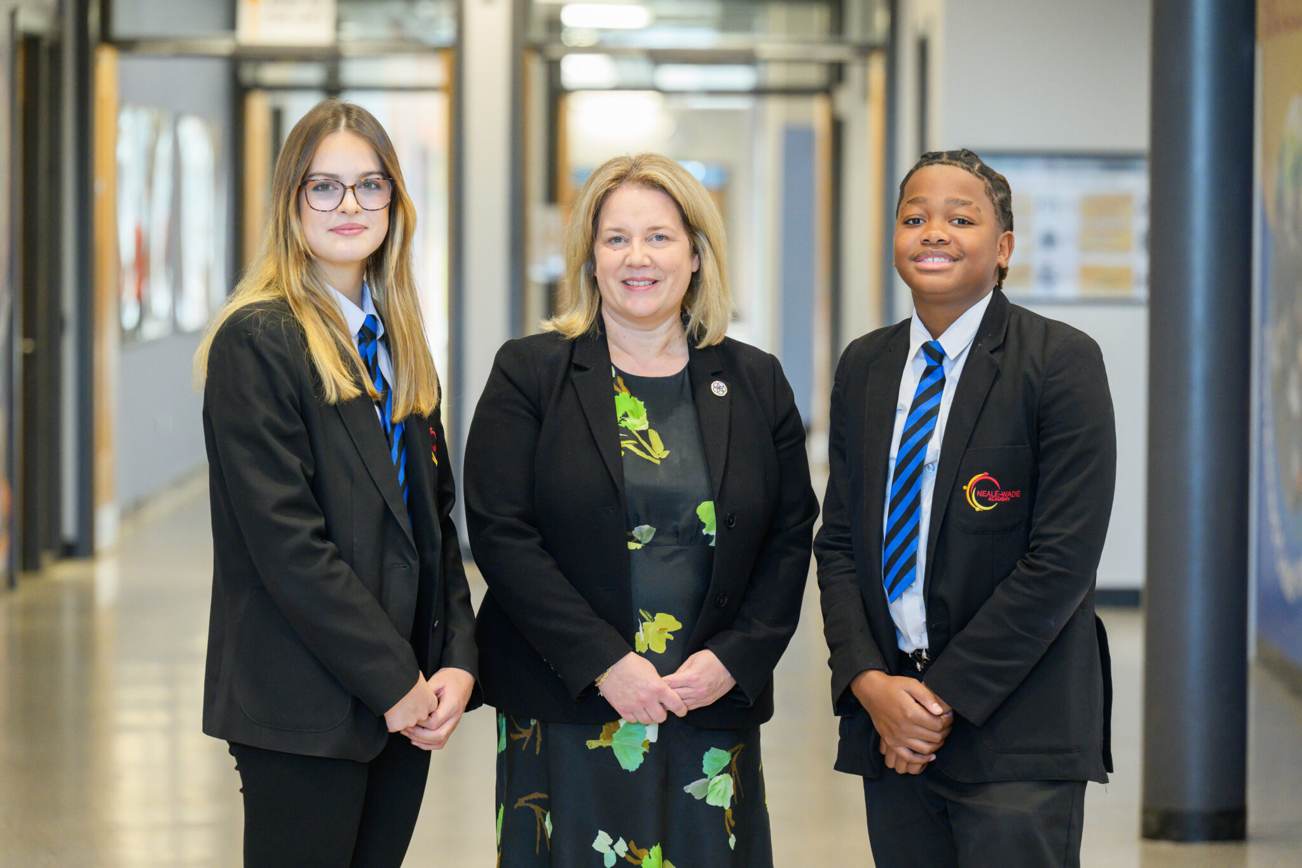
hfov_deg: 15.2
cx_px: 651
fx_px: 4882
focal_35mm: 135
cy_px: 434
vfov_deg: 10.2
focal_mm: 135
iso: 3200
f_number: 4
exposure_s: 1/250
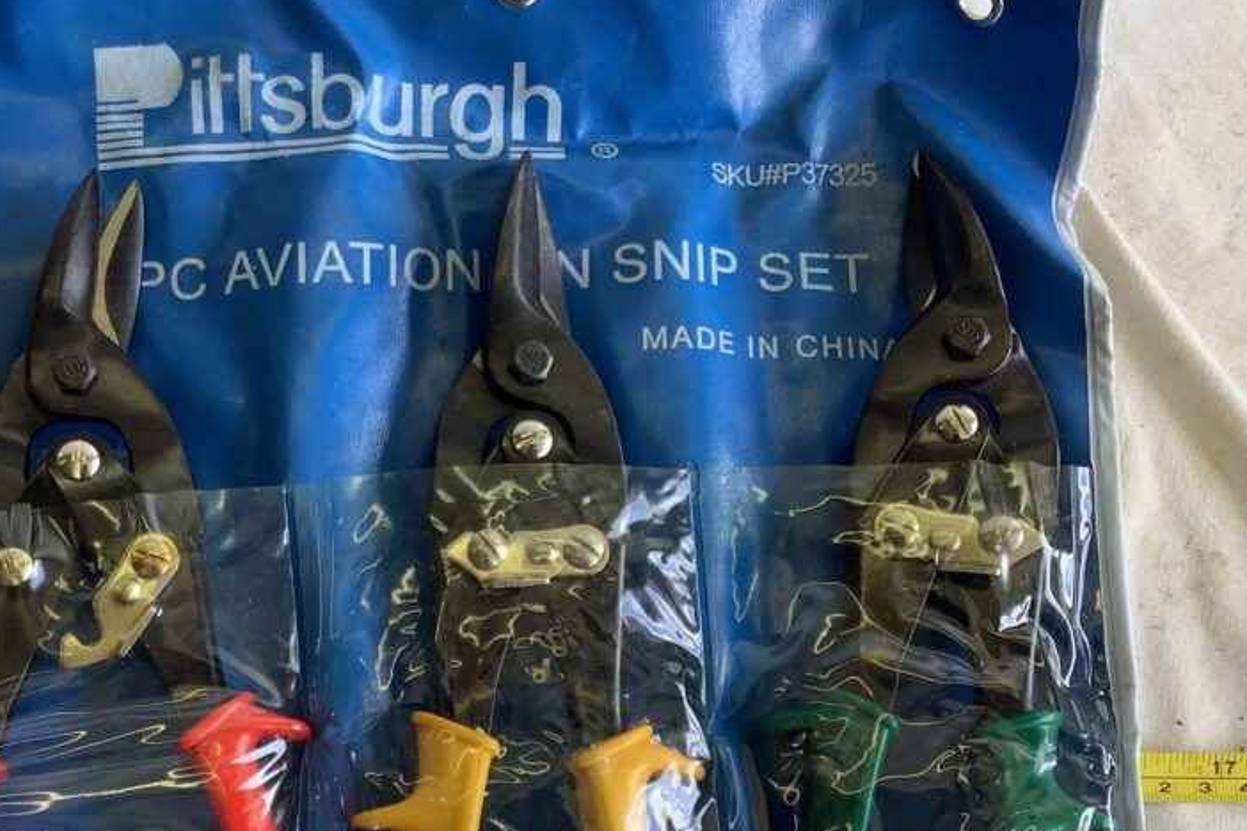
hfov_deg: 39.9
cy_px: 531
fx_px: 1697
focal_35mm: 49
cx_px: 429
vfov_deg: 27.4
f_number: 2.4
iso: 40
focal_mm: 3.3
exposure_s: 1/120
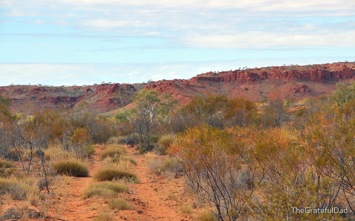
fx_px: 1562
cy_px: 104
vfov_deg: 8.1
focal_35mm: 162
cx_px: 177
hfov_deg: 13.0
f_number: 9
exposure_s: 1/320
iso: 200
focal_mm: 105
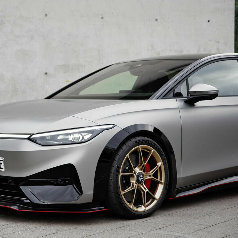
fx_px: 622
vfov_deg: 21.7
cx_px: 83
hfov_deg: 21.6
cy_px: 118
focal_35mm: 80
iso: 640
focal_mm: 62
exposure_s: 1/320
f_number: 2.8
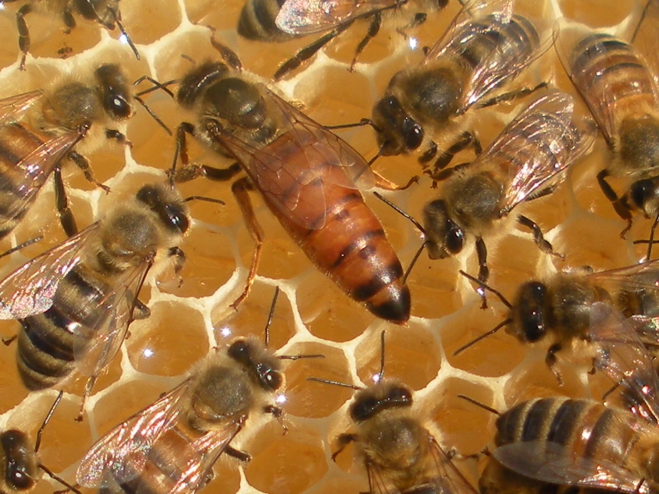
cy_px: 247
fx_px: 666
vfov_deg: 40.7
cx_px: 330
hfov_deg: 52.6
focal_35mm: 35
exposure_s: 1/644
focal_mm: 6.3
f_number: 3.5
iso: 64
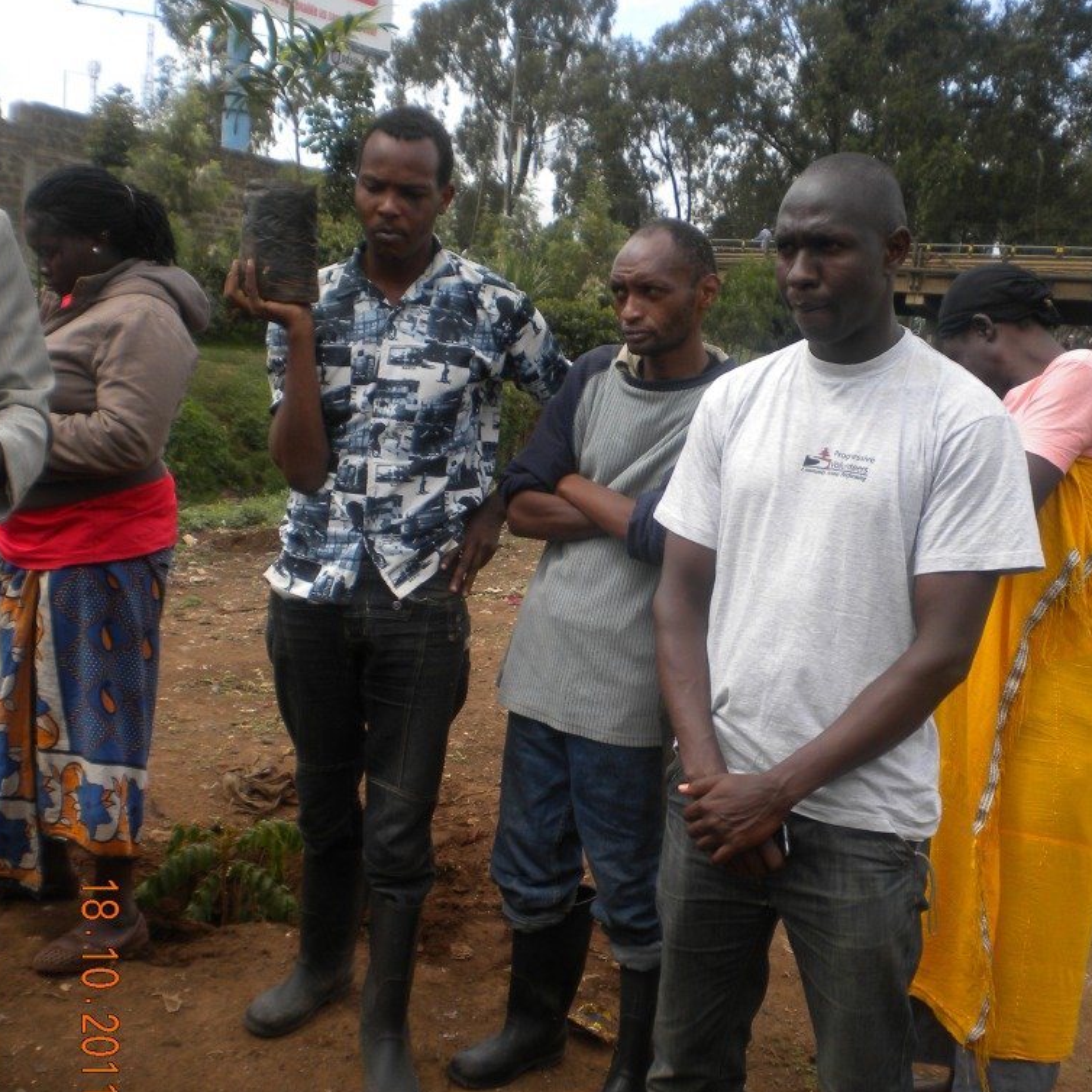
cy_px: 591
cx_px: 540
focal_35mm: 42
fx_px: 1499
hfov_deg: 40.0
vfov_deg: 40.0
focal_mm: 6.3
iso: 80
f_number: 4.6
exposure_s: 1/355
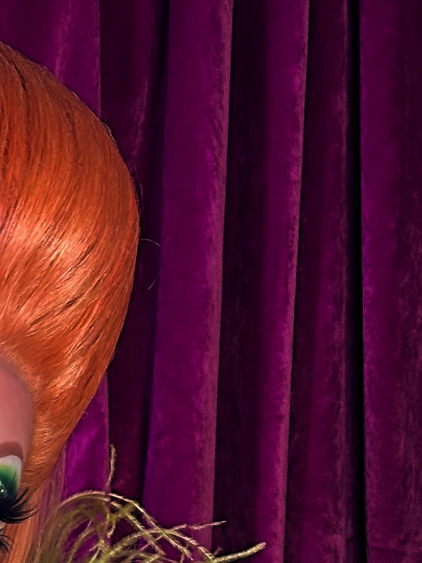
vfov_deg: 13.3
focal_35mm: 144
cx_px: -206
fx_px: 2341
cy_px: 705
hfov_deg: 10.0
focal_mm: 6.86
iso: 100
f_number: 1.78
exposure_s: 1/60
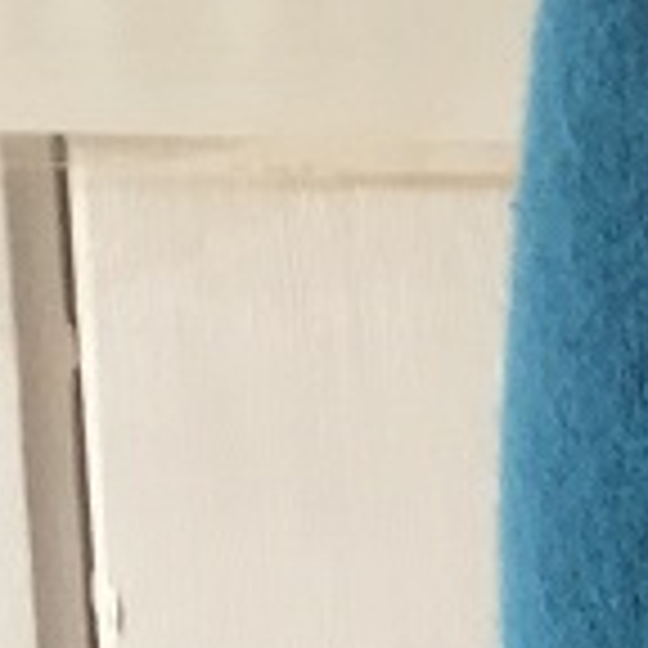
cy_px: 2990
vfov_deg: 5.5
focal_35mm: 254
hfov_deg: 6.3
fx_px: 5379
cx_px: 2030
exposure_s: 1/100
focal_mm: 3.3
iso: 32
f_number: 2.4
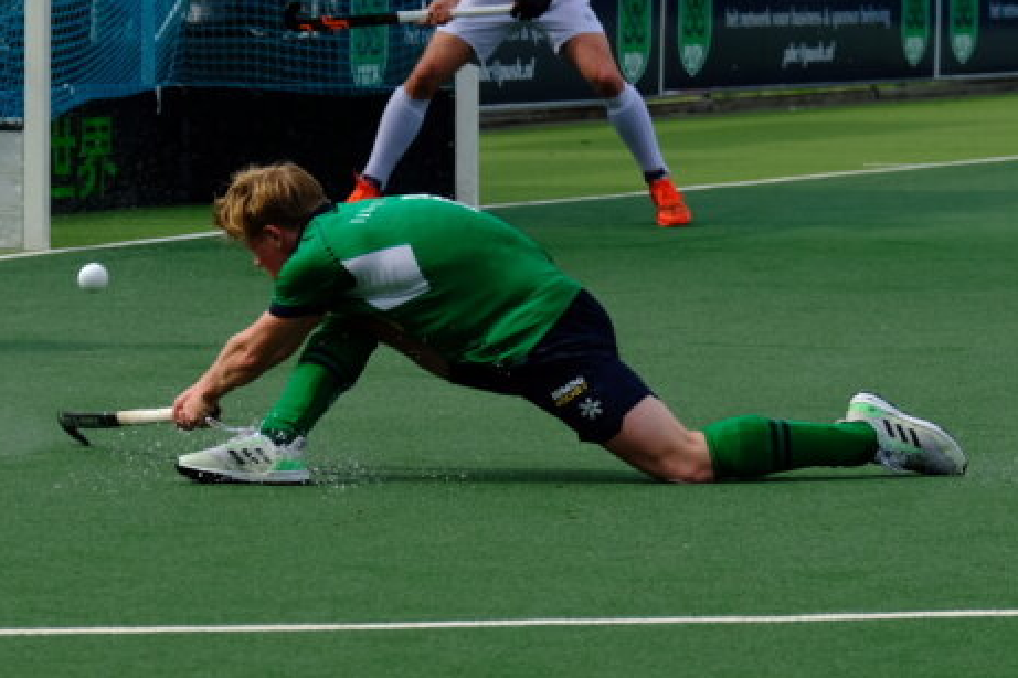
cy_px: 223
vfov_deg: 4.5
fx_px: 8678
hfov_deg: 6.7
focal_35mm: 307
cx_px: 563
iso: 200
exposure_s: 1/1000
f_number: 4.5
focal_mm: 78.8
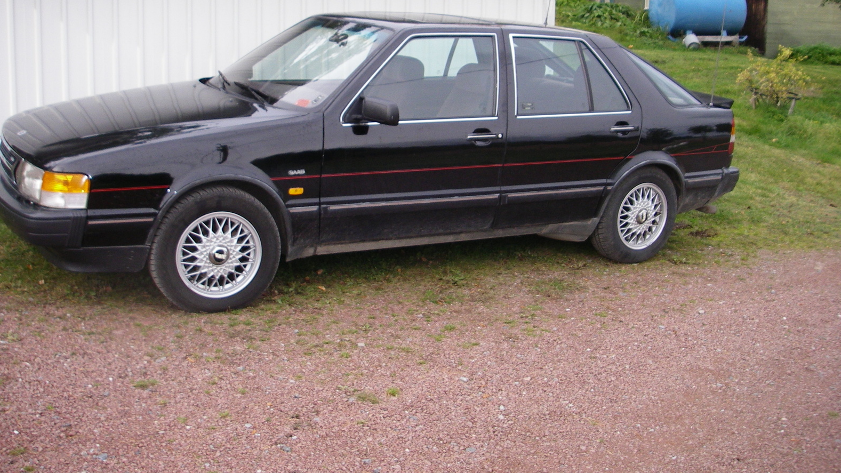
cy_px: 174
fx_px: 937
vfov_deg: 28.2
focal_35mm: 42
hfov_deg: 48.4
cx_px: 423
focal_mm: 6.3
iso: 100
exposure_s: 1/320
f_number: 3.3
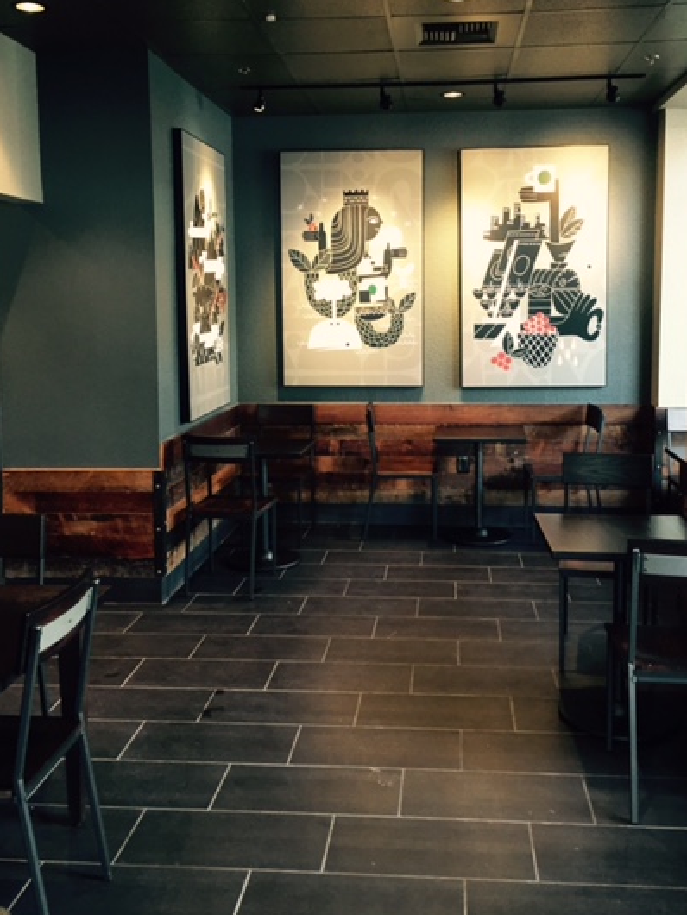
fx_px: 925
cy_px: 380
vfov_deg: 52.3
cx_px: 369
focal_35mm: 35
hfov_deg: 40.7
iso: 125
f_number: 2.2
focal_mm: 4.15
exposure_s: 1/30
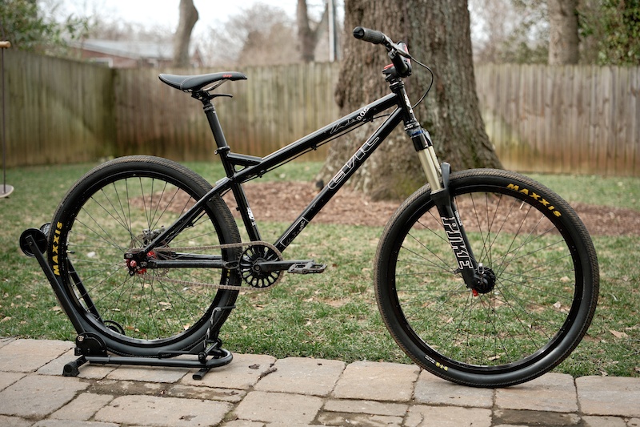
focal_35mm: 50
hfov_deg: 39.6
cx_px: 320
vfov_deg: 27.0
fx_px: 889
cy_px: 214
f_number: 2
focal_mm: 33
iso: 200
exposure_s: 1/850
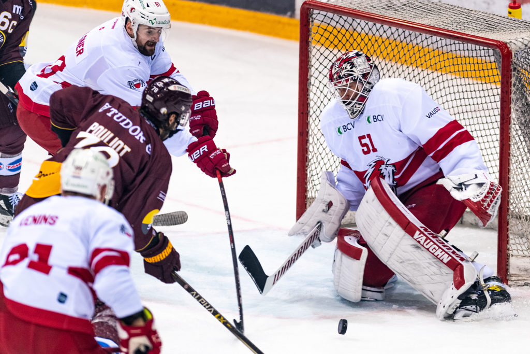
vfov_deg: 4.6
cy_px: 177
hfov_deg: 6.9
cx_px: 265
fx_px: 4417
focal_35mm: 300
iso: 2000
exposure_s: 1/800
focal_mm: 300
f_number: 3.5
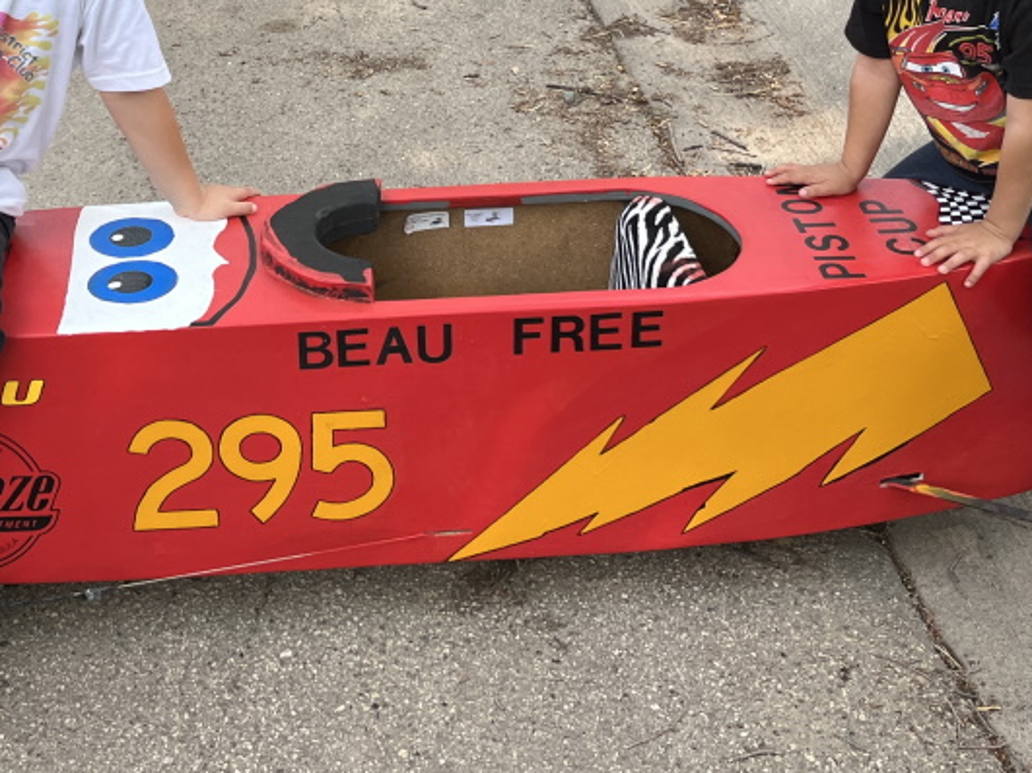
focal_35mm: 49
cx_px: 455
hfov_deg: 38.9
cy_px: 190
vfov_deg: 29.2
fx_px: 1460
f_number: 1.6
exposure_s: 1/951
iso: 50
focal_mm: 5.1
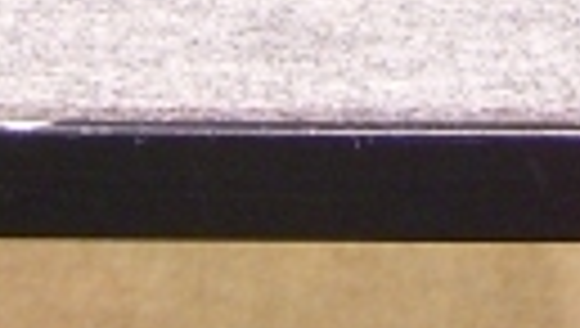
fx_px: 3157
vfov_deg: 5.7
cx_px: 121
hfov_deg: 10.5
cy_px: -539
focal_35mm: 205
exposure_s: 1/20
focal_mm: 7.9
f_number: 2.8
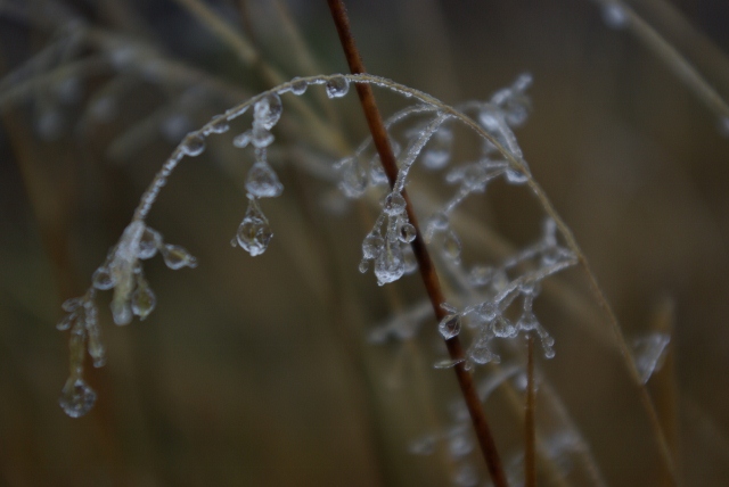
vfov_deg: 20.2
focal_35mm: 68
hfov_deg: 29.8
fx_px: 1368
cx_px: 364
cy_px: 244
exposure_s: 1/250
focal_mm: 45
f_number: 4.5
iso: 200
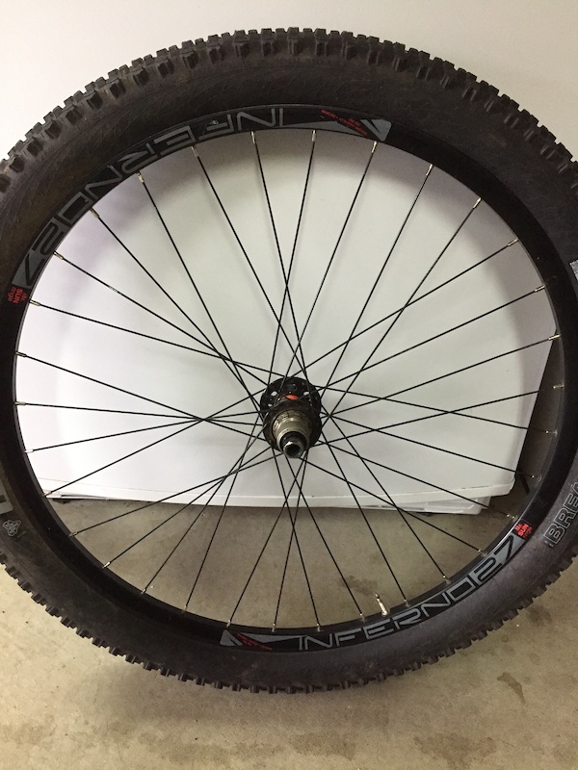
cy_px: 385
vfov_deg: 61.7
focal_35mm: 29
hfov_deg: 48.2
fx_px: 646
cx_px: 289
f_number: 2.2
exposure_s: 1/30
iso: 250
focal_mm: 4.15
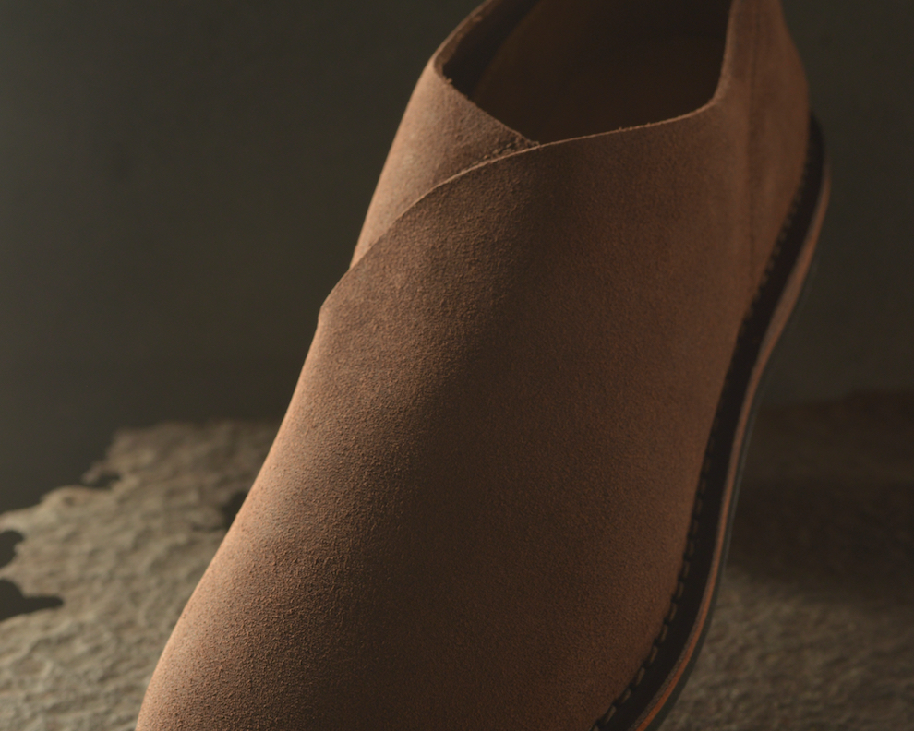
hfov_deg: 26.8
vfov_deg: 21.6
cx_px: 458
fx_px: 1921
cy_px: 377
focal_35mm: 71
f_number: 7.1
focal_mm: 50
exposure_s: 1/15
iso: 400
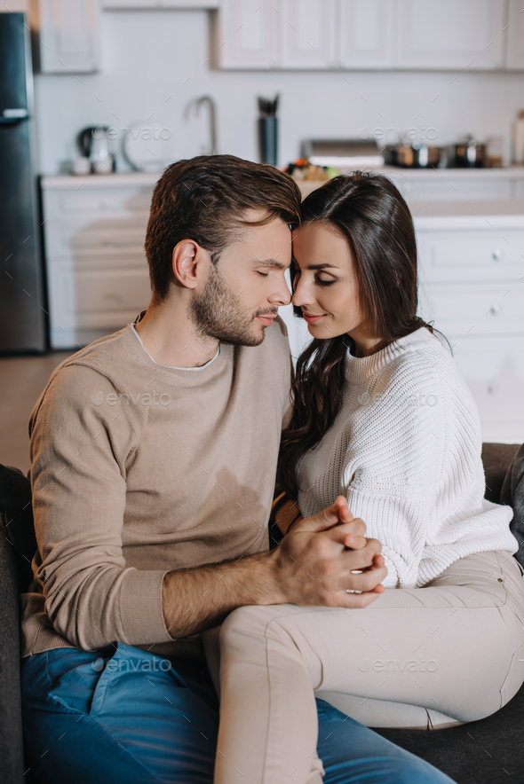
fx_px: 1091
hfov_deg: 27.0
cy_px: 392
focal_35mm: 50
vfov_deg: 39.6
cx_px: 262
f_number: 3.5
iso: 160
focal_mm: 50
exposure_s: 1/200
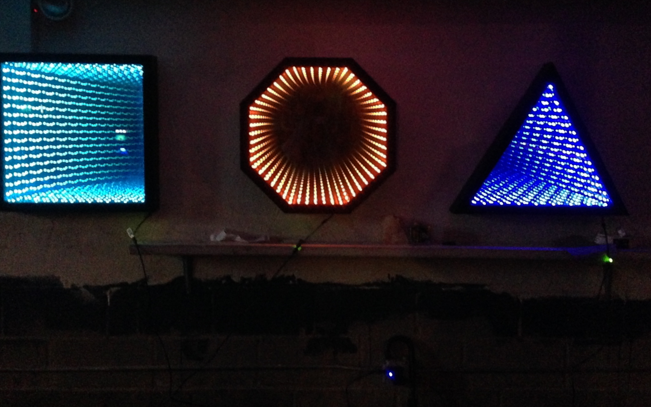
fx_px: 639
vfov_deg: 35.2
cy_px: 169
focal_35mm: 36
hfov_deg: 54.0
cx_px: 323
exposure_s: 1/20
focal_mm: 4.12
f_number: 2.4
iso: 1000
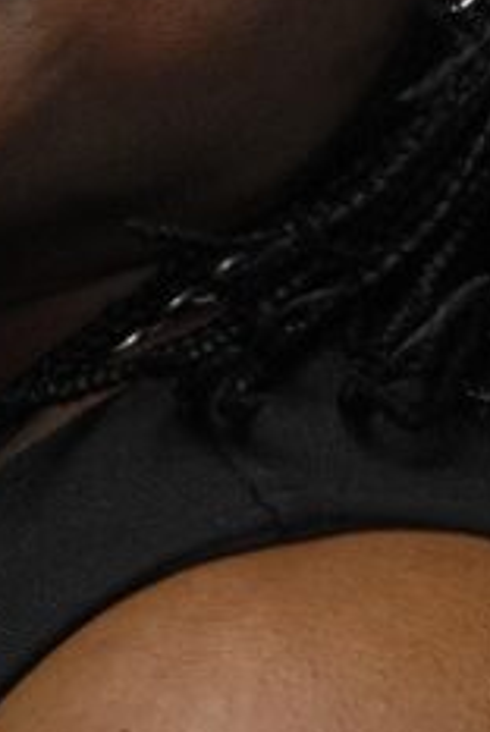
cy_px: 101
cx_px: 28
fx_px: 9119
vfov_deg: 4.6
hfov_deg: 3.1
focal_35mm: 448
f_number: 13
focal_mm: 68
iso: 320
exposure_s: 1/125
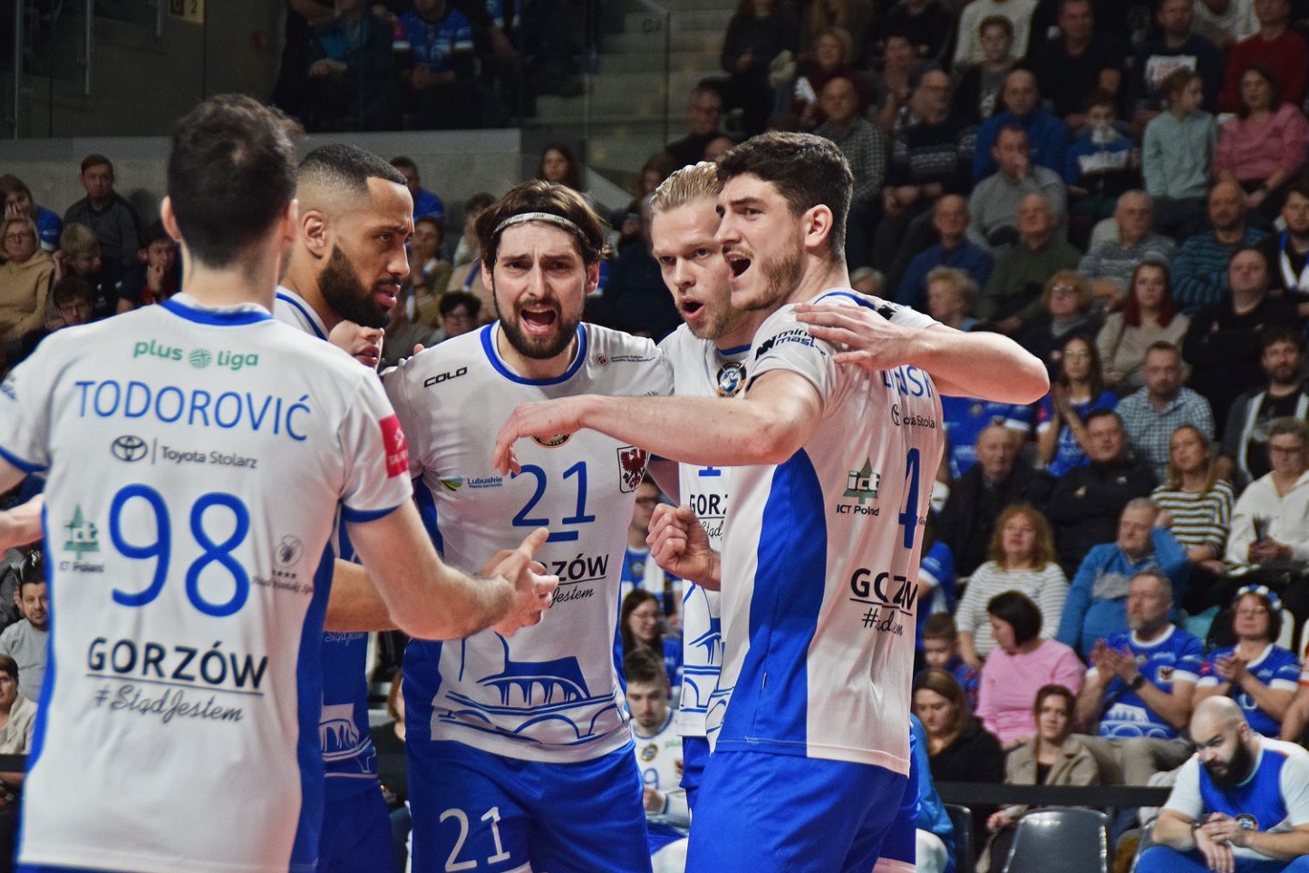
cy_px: 415
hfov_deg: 12.3
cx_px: 647
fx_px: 6092
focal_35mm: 168
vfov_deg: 8.2
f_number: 6
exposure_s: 1/500
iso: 1400
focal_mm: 105
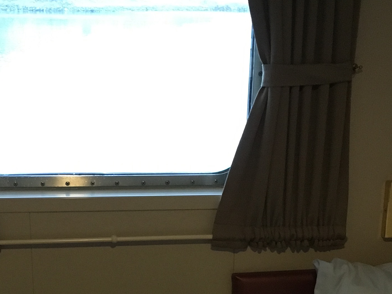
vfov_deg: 17.3
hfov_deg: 23.5
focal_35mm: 83
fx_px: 940
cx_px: 159
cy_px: 314
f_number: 2.2
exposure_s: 1/33
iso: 200
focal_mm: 4.15
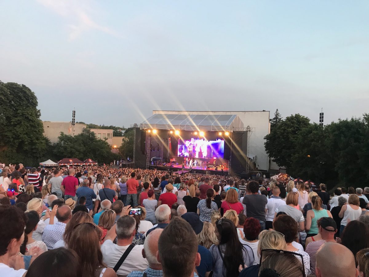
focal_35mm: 28
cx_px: 184
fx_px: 298
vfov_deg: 49.7
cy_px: 138
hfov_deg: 63.4
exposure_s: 1/20
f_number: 1.8
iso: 40
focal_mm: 3.99
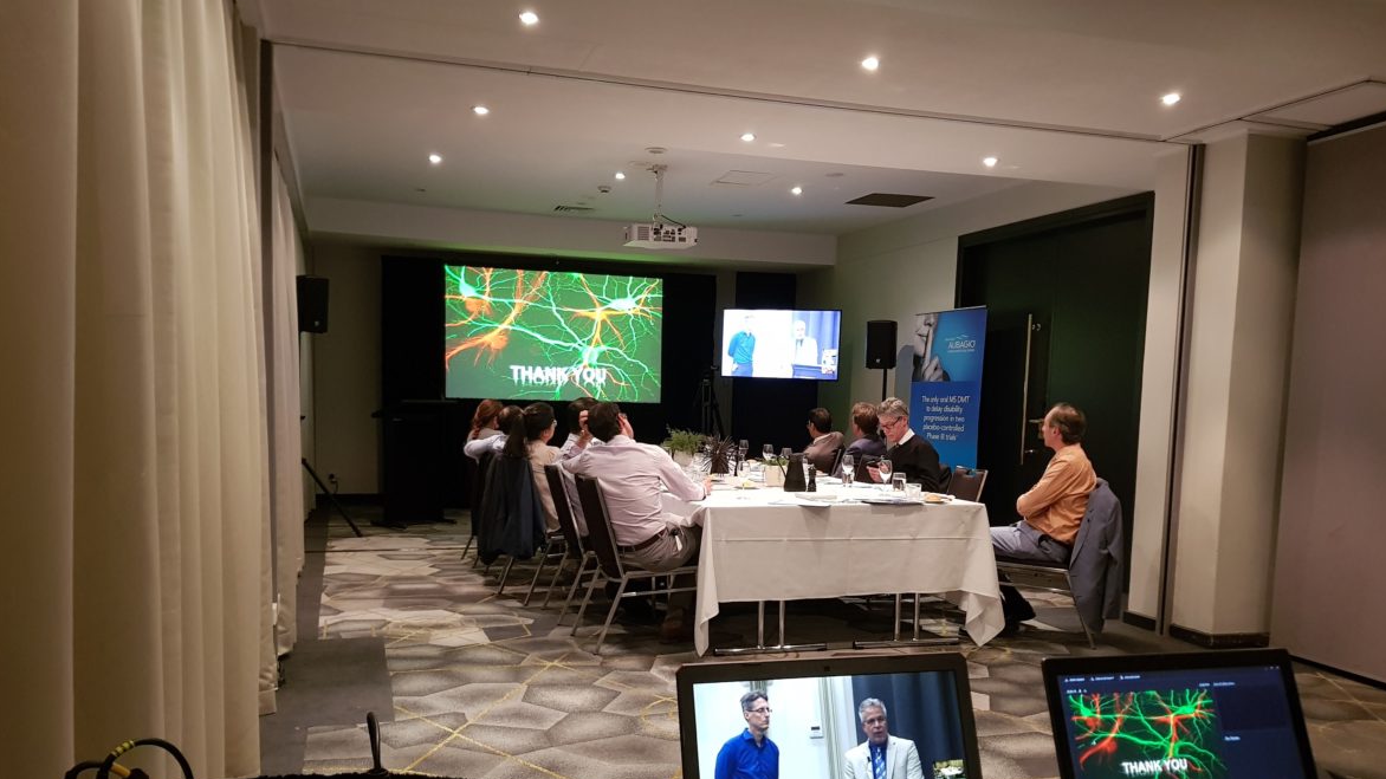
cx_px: 682
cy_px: 494
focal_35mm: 29
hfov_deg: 66.1
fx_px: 1066
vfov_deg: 39.9
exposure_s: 1/20
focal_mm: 4.2
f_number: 1.7
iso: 250
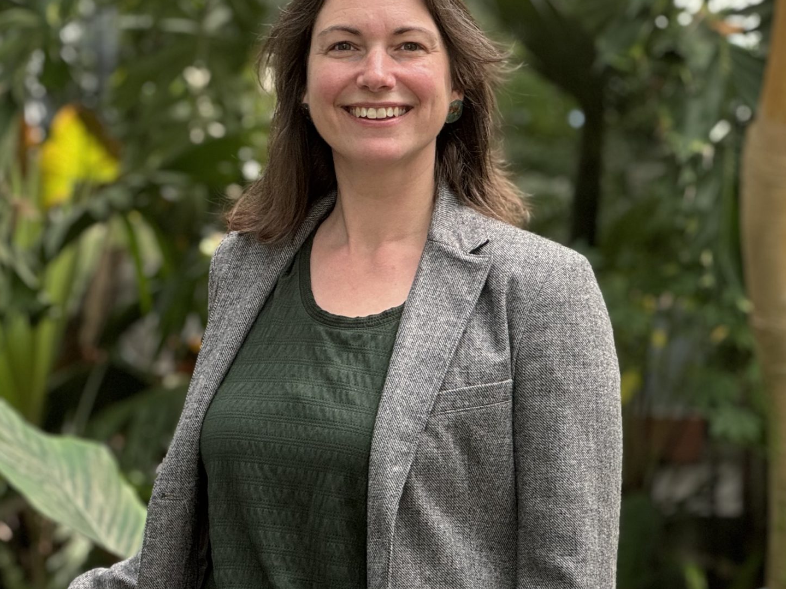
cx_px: 270
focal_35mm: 137
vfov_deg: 10.8
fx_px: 3110
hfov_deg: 14.4
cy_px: 290
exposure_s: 1/99
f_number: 2.8
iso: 100
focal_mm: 9
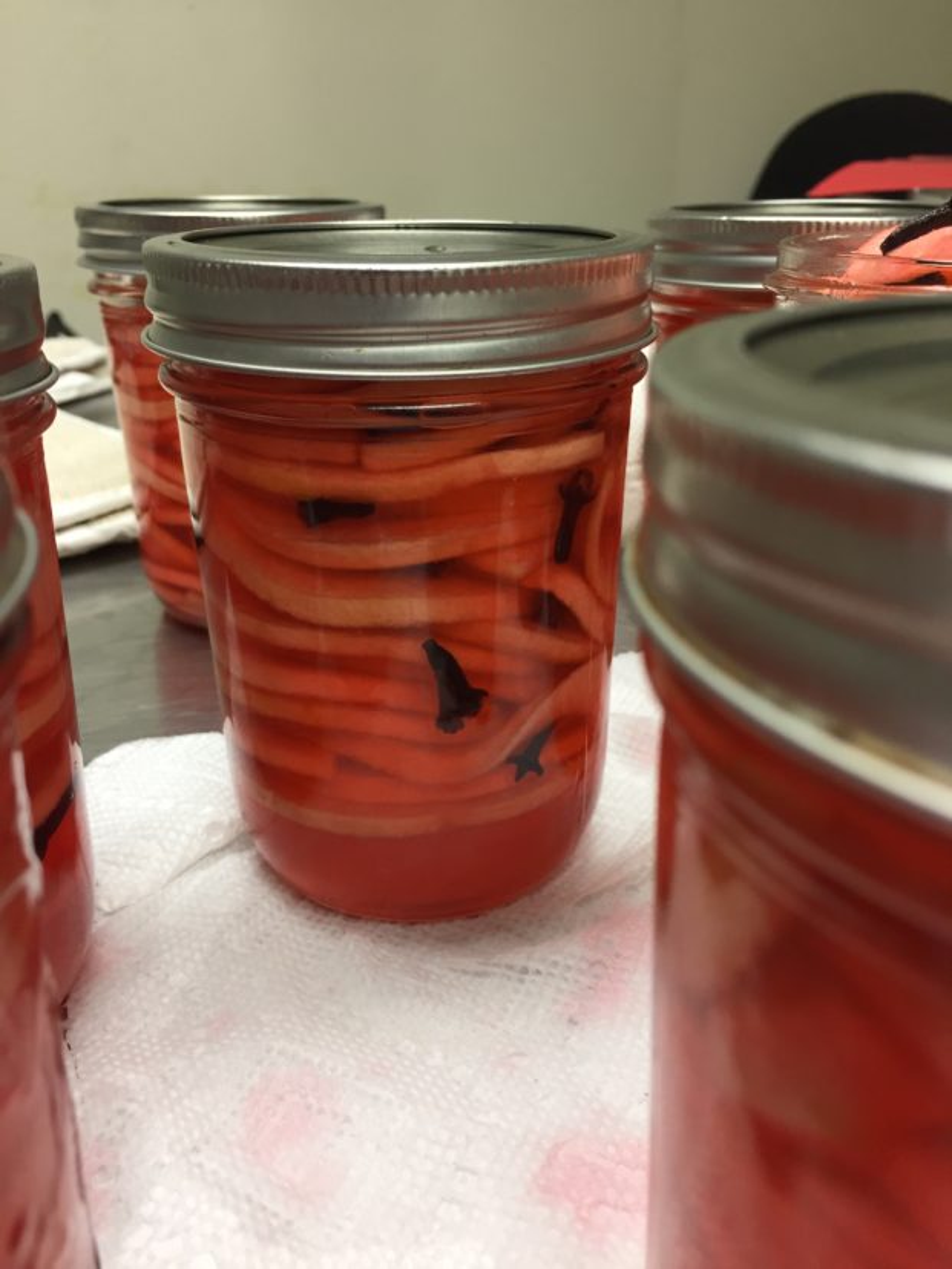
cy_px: 634
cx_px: 476
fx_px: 1063
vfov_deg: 61.7
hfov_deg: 48.2
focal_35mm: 29
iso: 40
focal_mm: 4.15
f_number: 2.2
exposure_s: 1/30
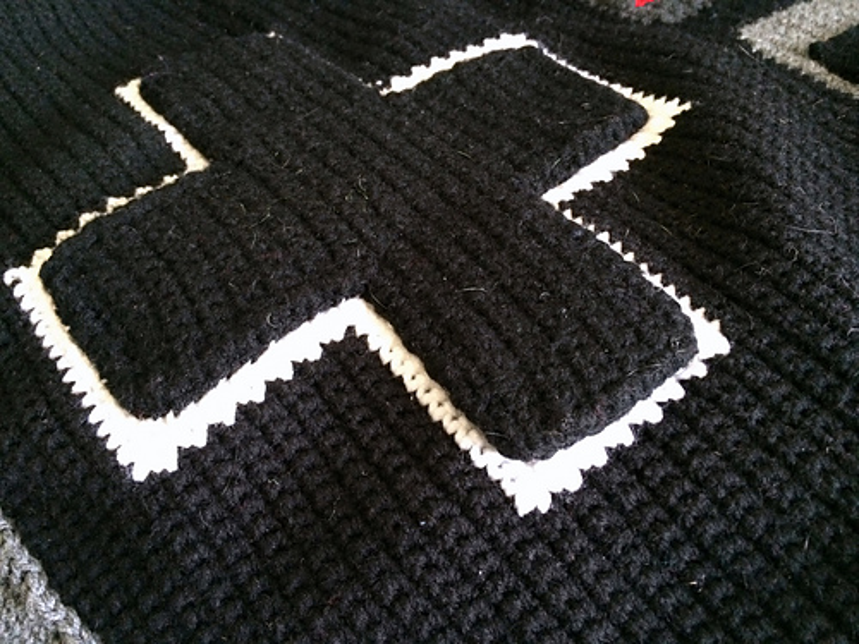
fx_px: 744
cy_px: 322
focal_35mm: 30
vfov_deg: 46.8
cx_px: 430
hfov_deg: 60.0
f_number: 2.2
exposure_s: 1/25
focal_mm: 4.12
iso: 320
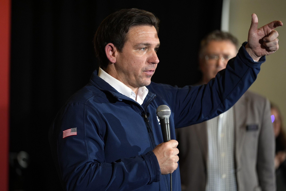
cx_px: 143
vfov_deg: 8.9
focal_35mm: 155
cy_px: 96
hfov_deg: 13.2
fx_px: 1231
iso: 1250
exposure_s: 1/320
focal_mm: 155
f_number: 2.8
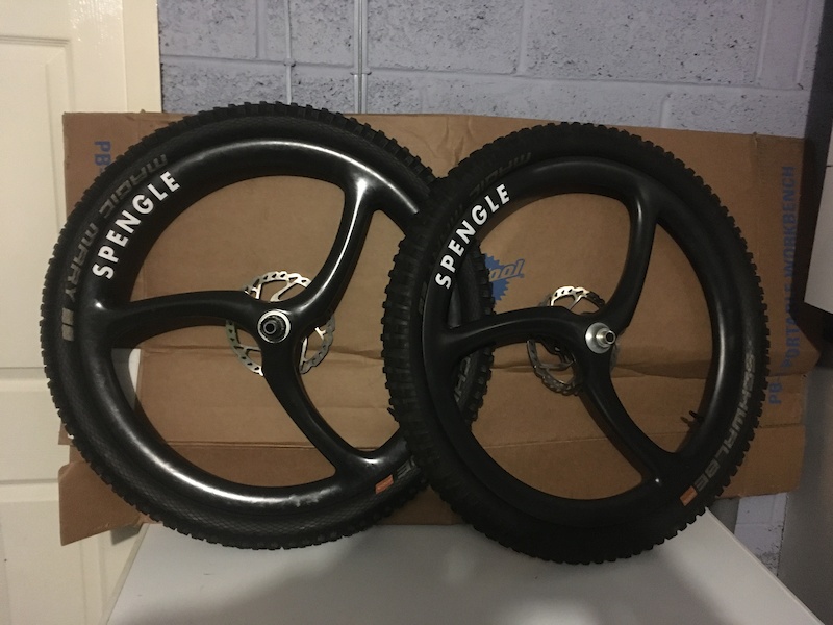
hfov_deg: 61.7
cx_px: 416
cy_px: 312
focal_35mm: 29
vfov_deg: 48.2
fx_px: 698
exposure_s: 1/17
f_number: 2.2
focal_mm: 4.15
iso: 500
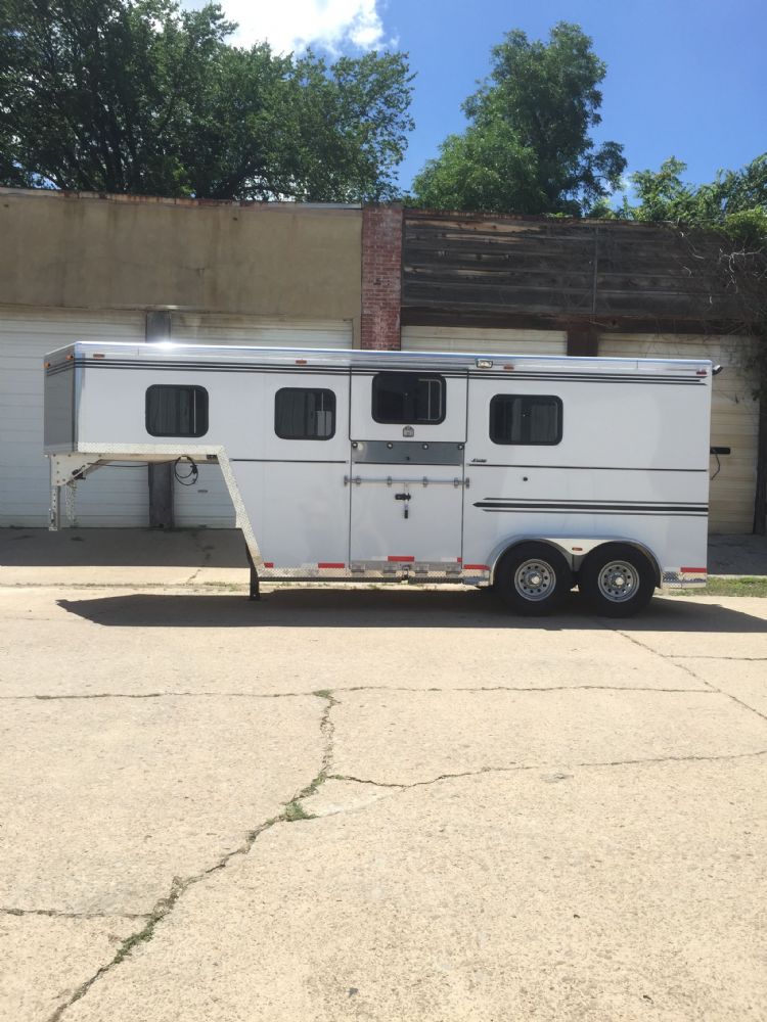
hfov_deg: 48.2
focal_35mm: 29
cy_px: 511
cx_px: 384
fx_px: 857
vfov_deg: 61.7
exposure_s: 1/1364
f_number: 2.2
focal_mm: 4.15
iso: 32
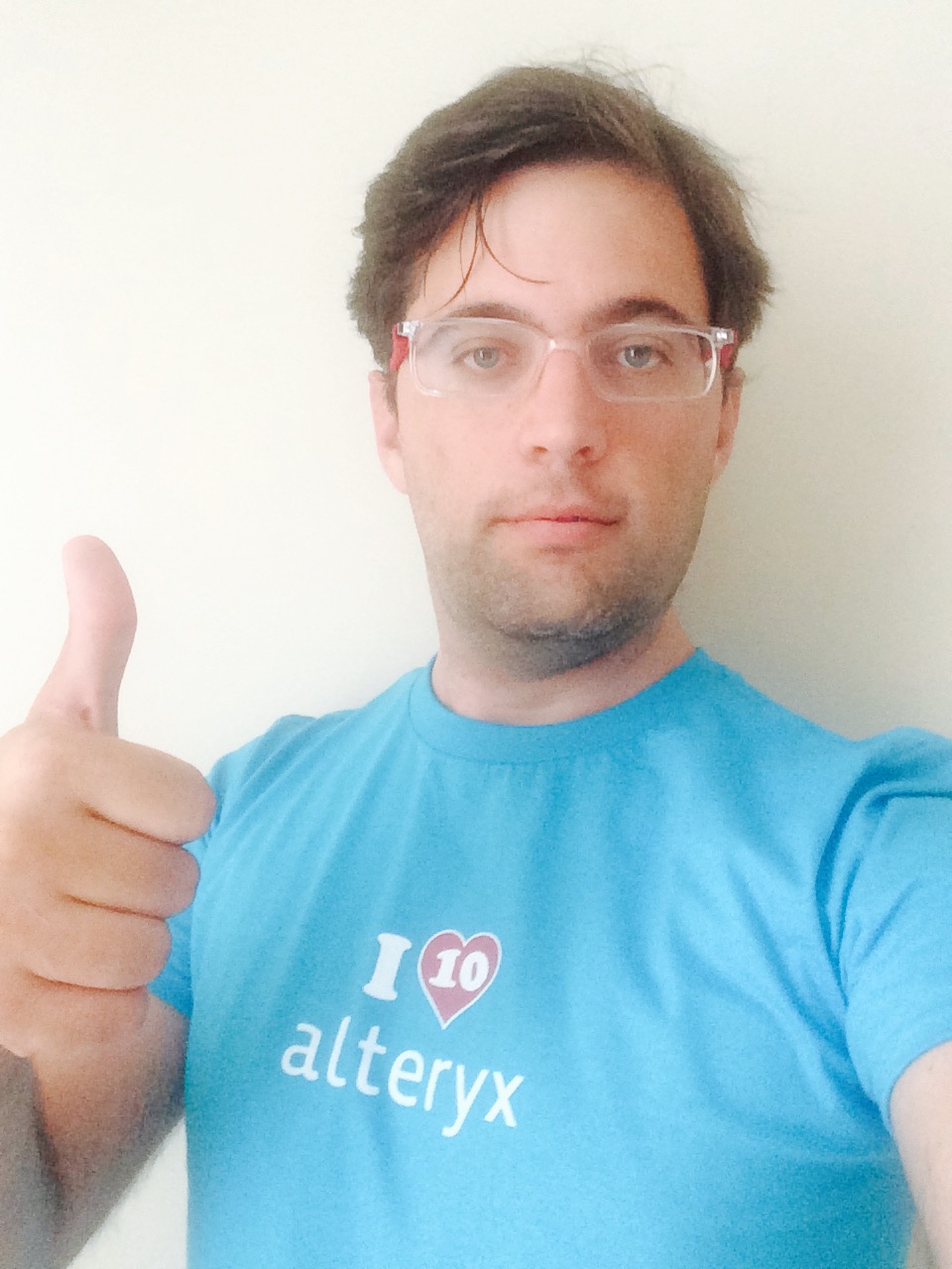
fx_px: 1137
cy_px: 634
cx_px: 476
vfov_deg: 58.4
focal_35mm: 31
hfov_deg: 45.4
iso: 250
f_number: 2.4
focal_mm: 2.15
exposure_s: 1/30
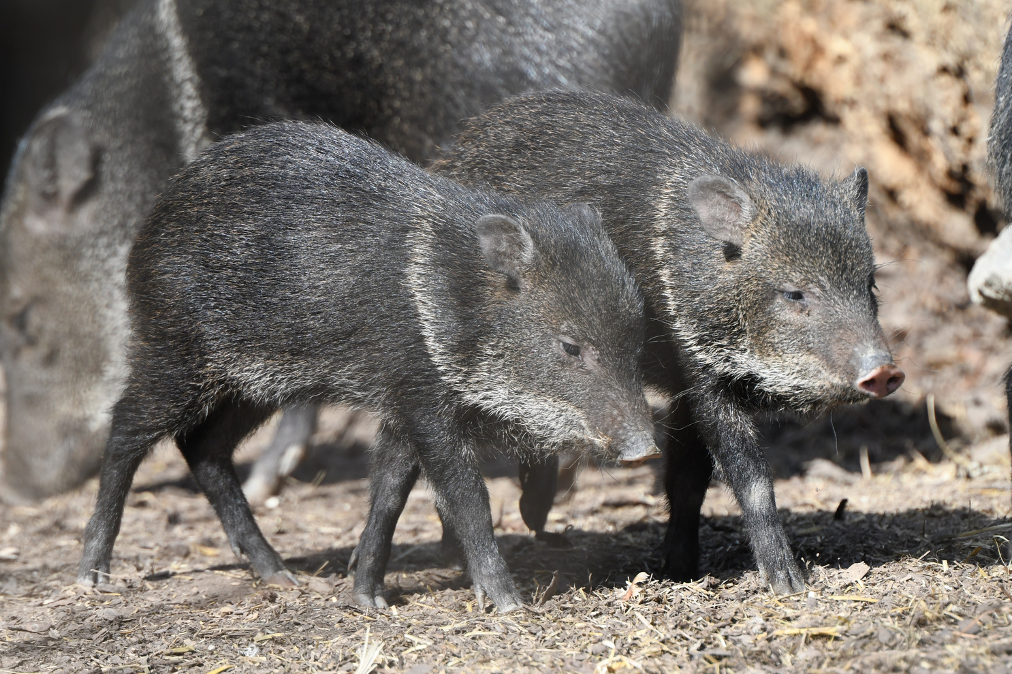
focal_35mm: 458
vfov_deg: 3.0
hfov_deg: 4.5
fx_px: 12871
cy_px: 352
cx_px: 530
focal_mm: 280
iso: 500
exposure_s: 1/1250
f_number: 4.5
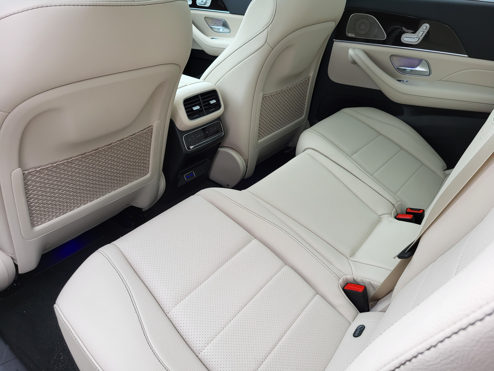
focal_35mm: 26
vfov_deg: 53.1
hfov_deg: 67.3
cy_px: 186
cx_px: 247
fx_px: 371
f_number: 1.8
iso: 40
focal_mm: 5.4
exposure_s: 1/188
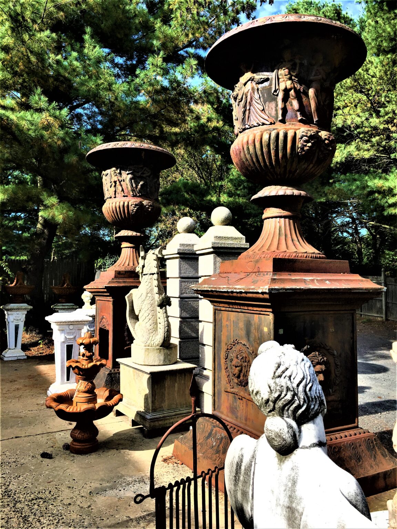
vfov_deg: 61.7
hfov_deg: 48.2
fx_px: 443
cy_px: 264
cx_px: 198
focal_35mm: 29
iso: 25
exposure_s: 1/810
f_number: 2.2
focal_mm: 4.15
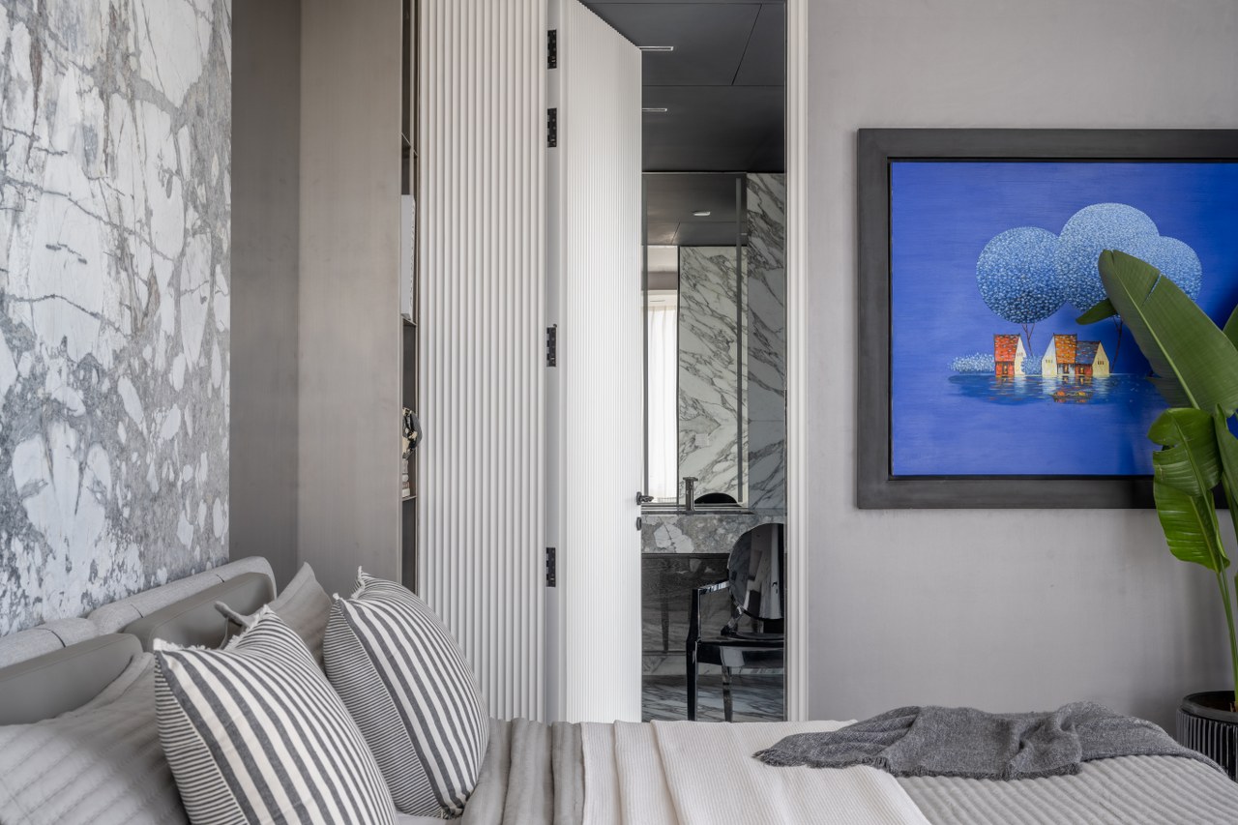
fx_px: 1341
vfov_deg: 34.2
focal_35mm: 39
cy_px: 412
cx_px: 619
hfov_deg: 49.6
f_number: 10
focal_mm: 39
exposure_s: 1/15
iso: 100
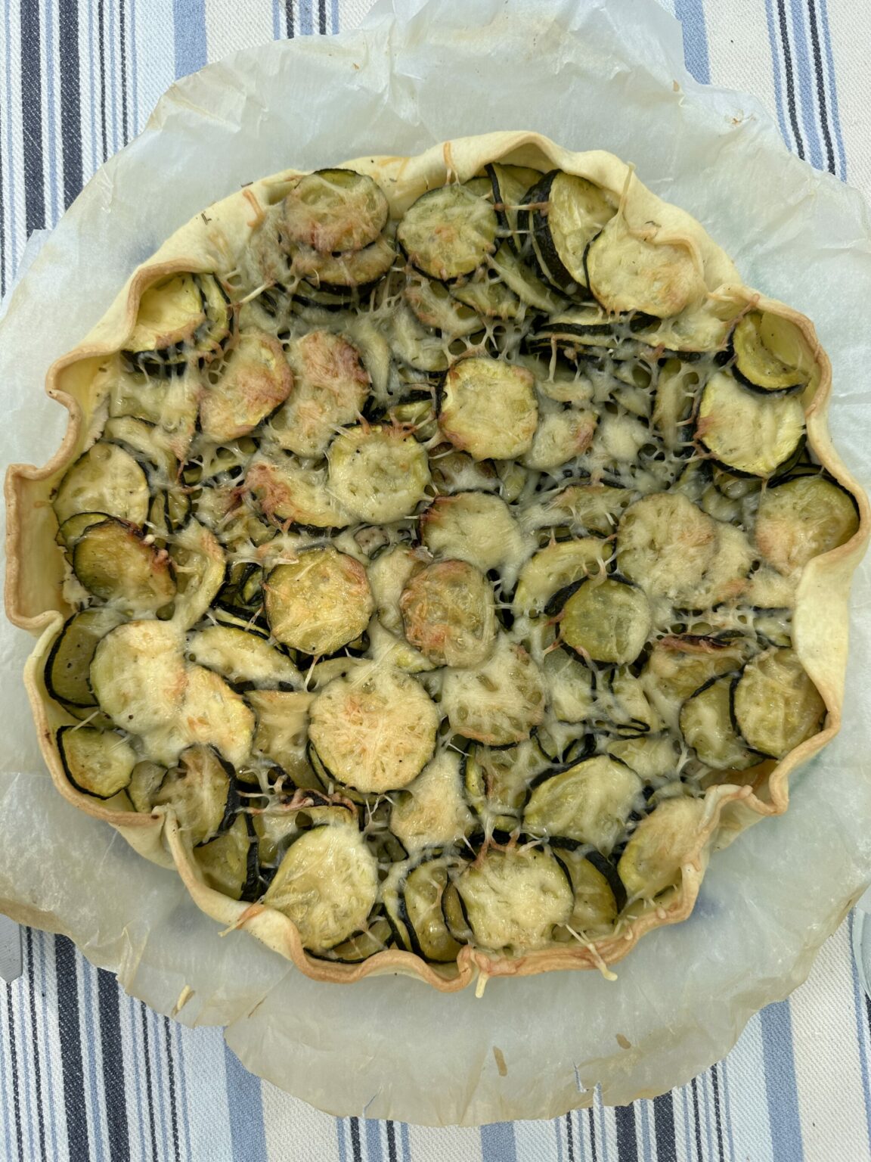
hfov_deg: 56.8
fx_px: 805
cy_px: 581
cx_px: 436
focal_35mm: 24
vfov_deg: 71.6
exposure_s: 1/2660
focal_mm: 6.86
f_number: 1.78
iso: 80
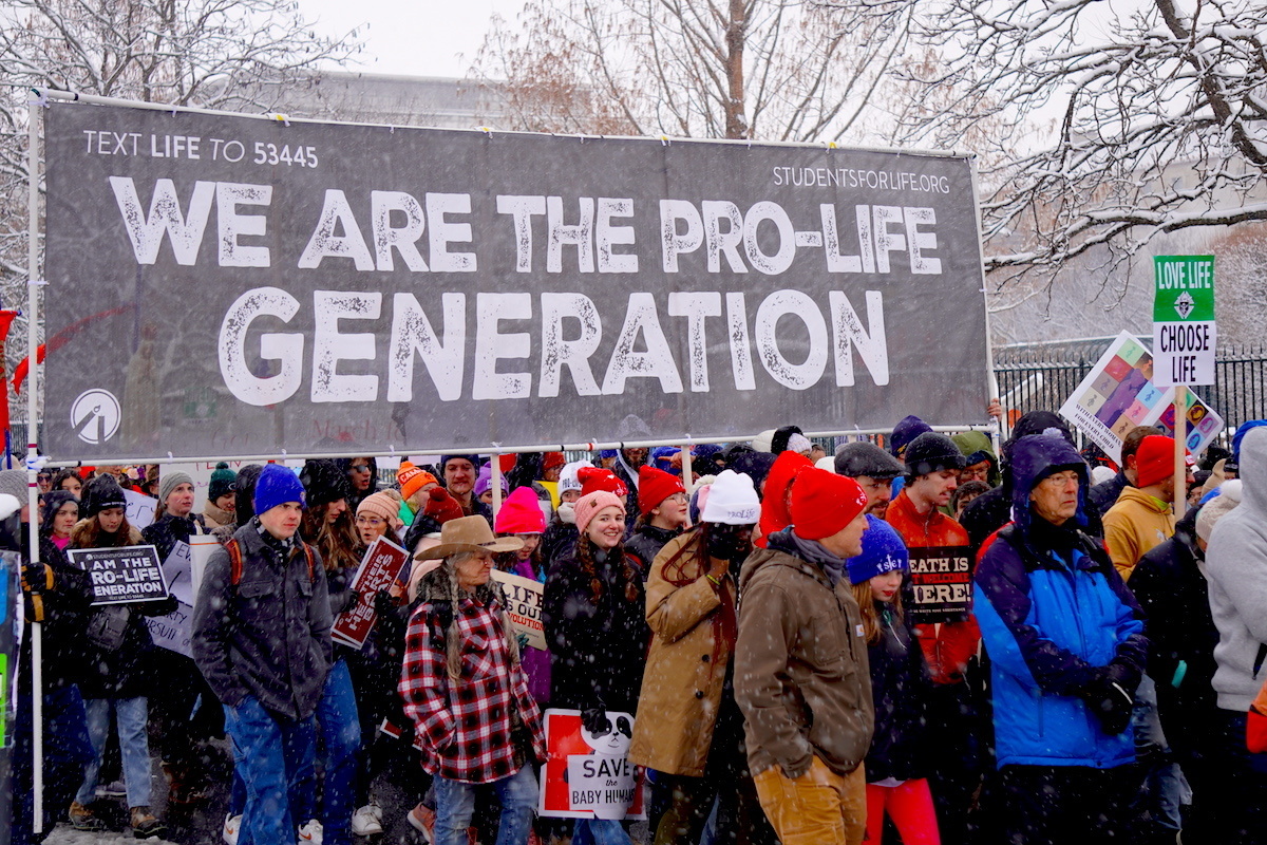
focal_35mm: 82
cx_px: 634
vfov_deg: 16.6
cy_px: 422
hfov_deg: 24.6
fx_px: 2903
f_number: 4.5
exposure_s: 1/160
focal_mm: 55
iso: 160
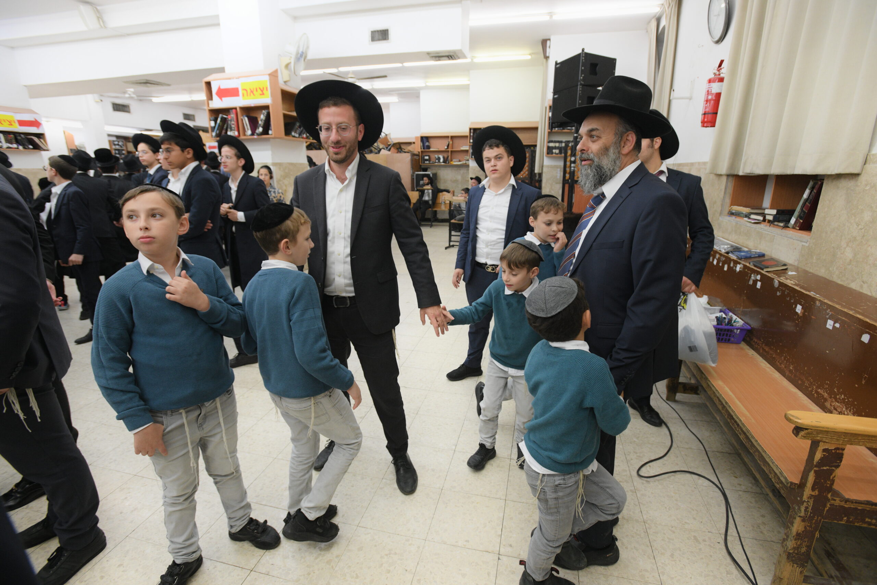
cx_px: 438
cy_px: 292
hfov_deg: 93.3
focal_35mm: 17
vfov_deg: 70.4
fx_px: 414
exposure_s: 1/250
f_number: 5
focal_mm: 17
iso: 1600
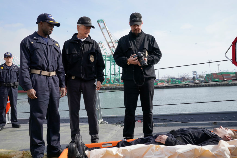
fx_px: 211
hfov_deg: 58.7
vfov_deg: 41.1
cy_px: 79
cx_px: 118
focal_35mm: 32
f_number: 16
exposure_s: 1/125
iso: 320
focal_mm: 32
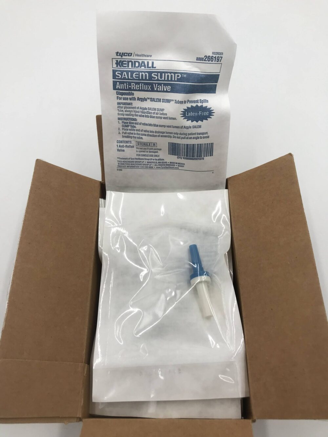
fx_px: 354
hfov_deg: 49.8
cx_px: 164
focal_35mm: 28
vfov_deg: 63.4
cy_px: 218
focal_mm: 3.99
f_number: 1.8
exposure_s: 1/130
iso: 20
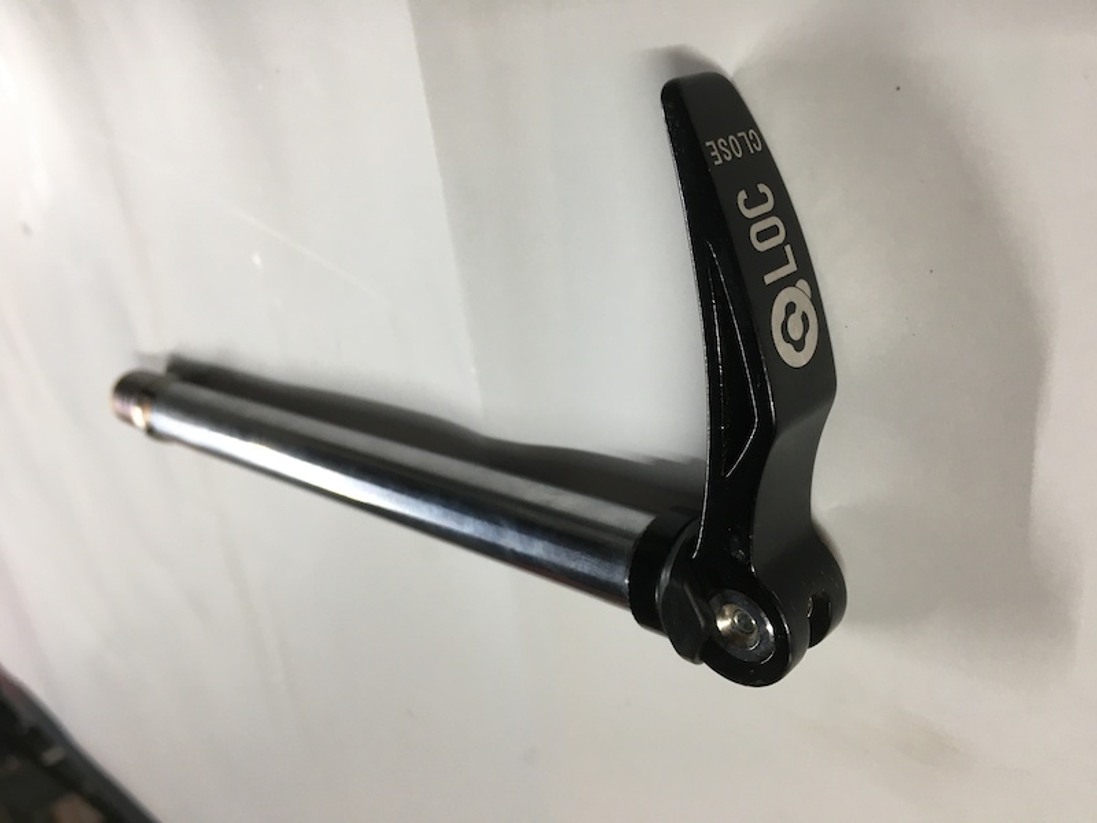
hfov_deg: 61.7
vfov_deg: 48.2
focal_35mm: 29
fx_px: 919
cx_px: 548
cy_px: 412
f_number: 2.2
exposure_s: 1/30
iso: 50
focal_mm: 4.15
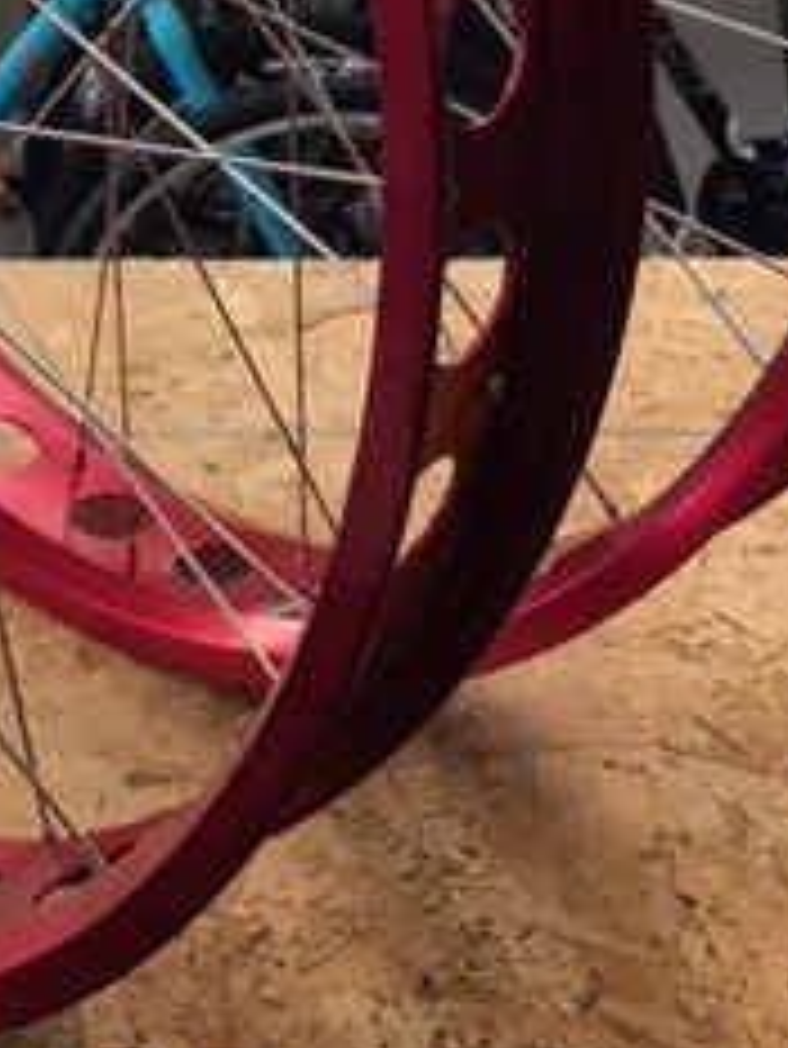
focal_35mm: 77
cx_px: -9
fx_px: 2335
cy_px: -256
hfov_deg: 18.6
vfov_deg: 22.9
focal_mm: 3.99
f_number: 1.8
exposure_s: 1/30
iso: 25
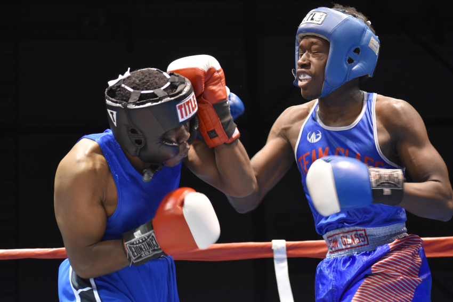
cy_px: 151
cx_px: 226
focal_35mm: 138
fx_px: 1737
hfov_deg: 14.9
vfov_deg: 9.9
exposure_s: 1/250
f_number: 4.8
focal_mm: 92
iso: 1600
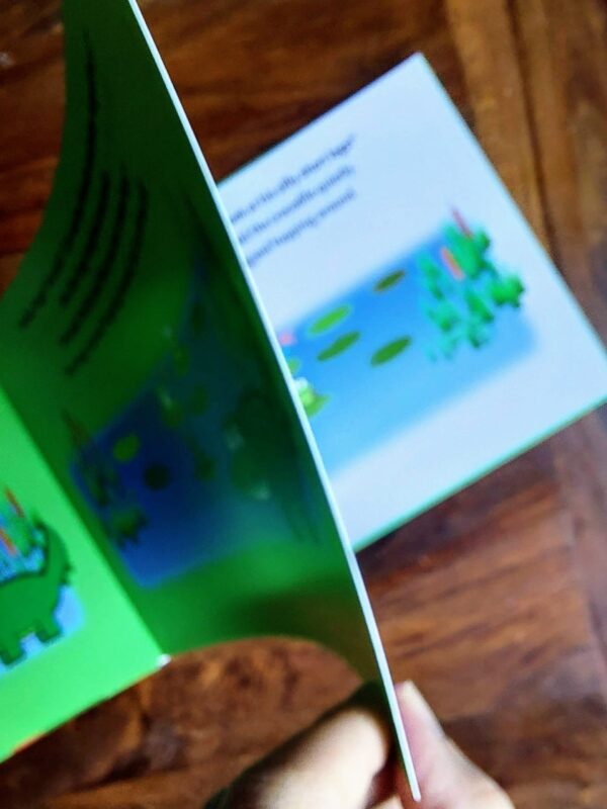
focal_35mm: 25
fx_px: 585
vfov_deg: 69.4
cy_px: 404
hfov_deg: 54.9
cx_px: 304
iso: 100
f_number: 2.4
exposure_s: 1/100
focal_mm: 2.13
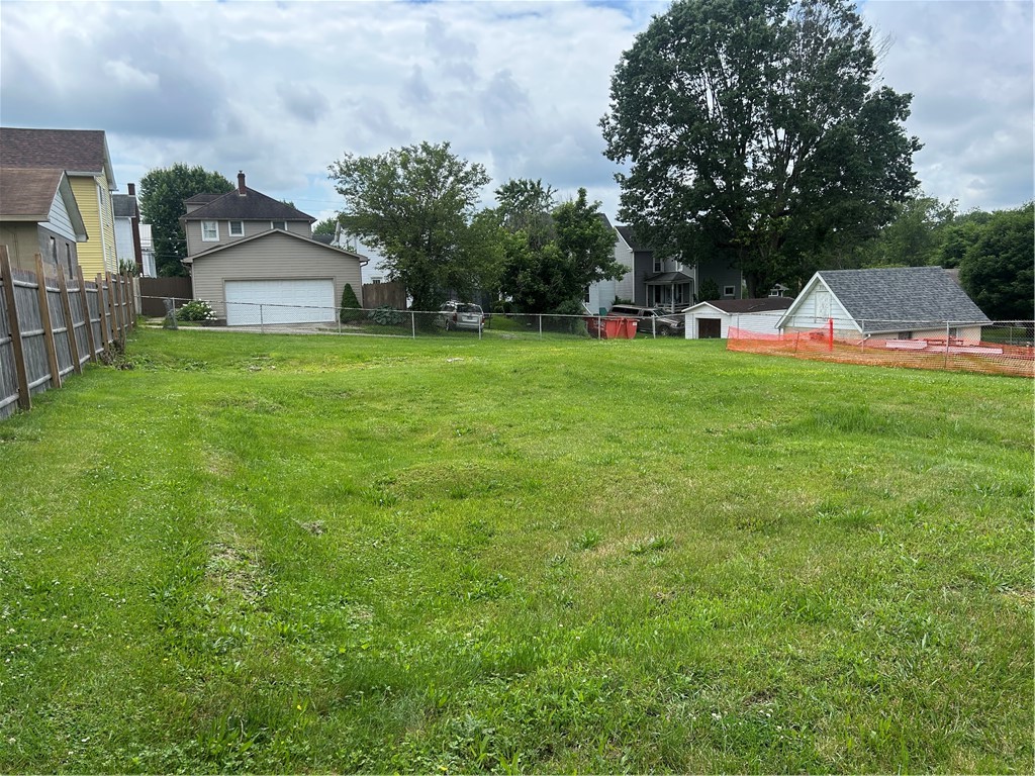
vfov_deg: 53.1
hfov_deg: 67.3
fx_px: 777
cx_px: 518
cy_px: 388
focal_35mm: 26
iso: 50
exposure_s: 1/2762
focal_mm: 5.7
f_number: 1.5
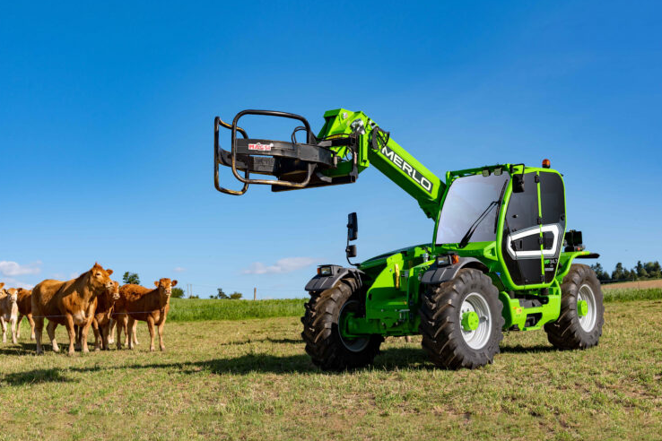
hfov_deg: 38.2
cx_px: 331
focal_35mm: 52
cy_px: 227
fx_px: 956
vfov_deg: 26.0
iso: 100
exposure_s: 1/500
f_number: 7.1
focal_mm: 50
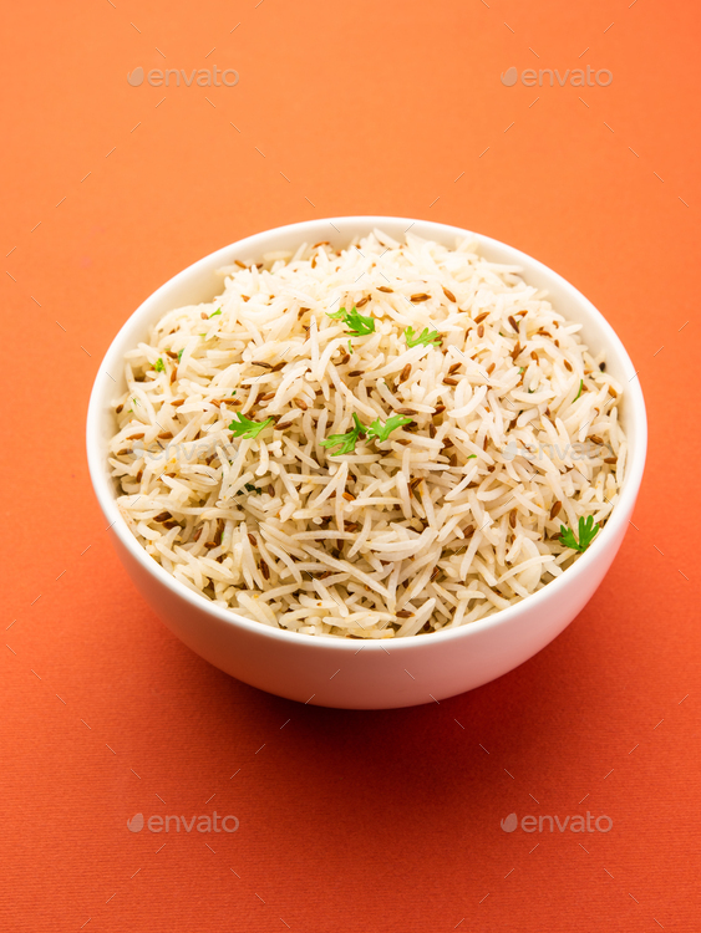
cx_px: 366
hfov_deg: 21.6
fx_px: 1835
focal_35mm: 68
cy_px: 440
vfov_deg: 28.5
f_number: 10
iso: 100
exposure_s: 1/125
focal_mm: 60
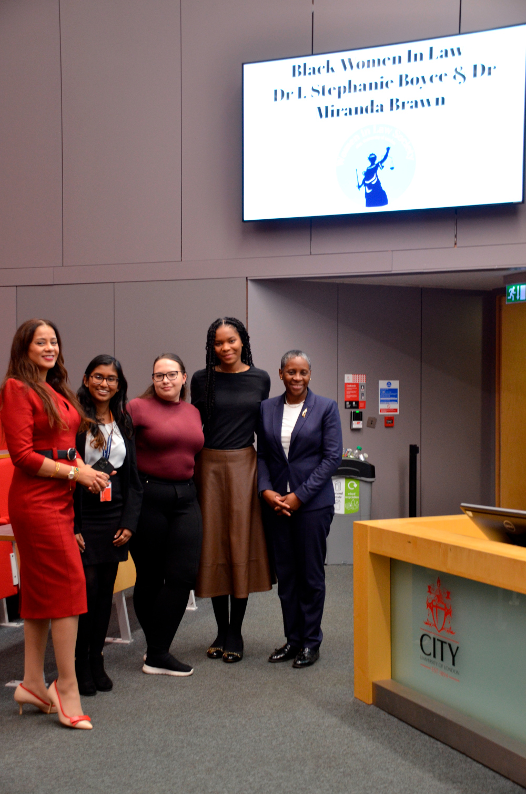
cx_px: 263
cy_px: 397
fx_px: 1024
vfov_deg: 42.4
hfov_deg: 28.8
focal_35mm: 46
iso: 900
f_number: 4
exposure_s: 1/30
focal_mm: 31
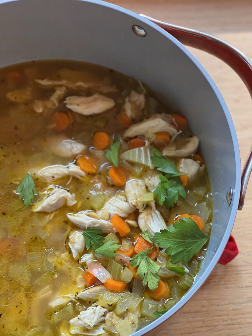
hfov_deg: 19.1
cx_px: 126
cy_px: 168
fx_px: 747
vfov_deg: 25.3
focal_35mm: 77
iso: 160
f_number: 2.8
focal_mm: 9
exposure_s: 1/40
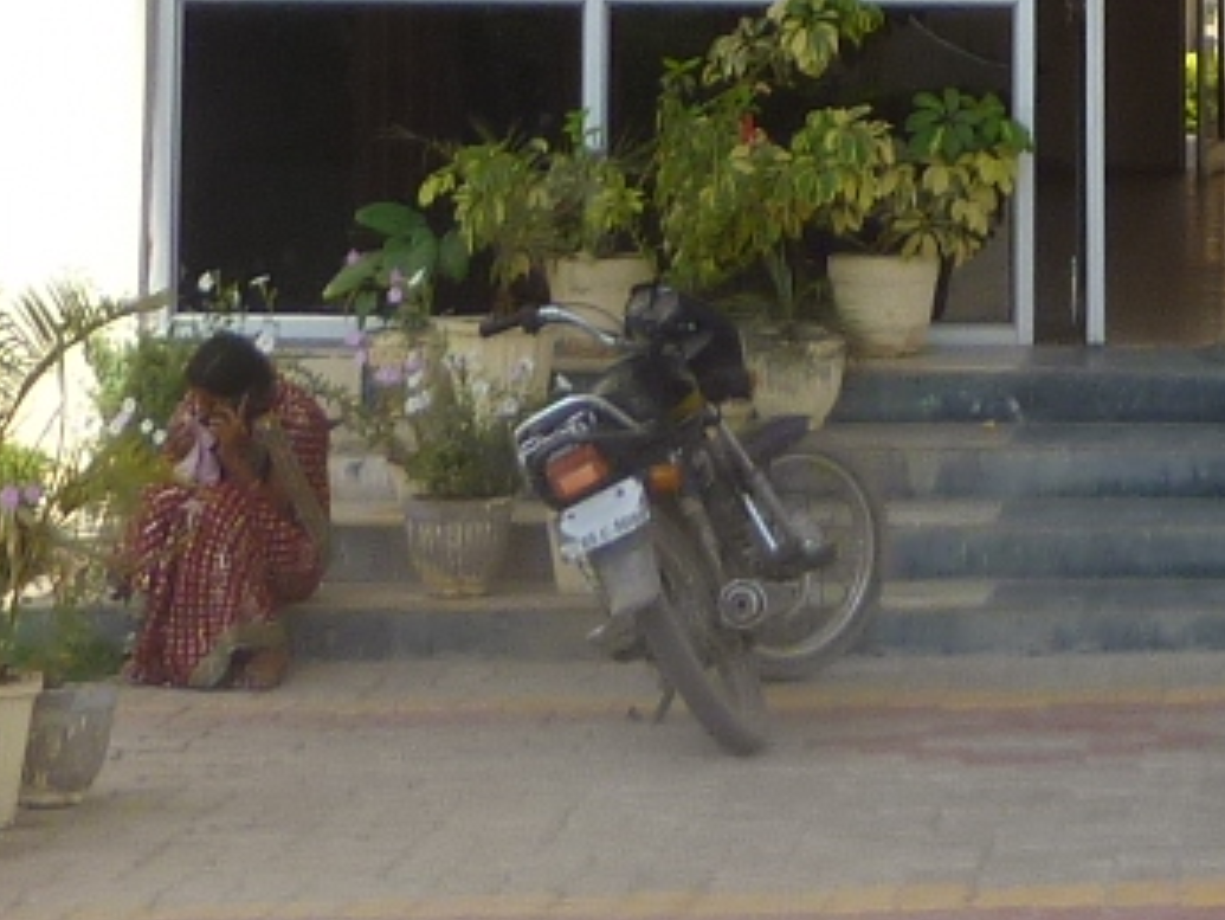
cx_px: 1374
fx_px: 5876
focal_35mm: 166
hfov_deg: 11.7
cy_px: -1059
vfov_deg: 8.4
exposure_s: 1/400
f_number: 3.3
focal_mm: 5
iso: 80
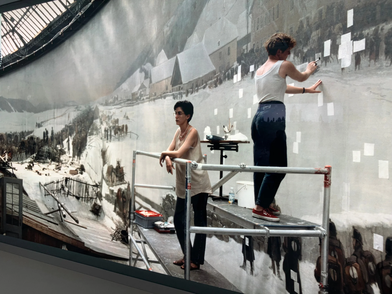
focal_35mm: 28
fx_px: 317
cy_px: 147
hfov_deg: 63.4
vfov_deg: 49.8
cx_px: 196
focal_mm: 3.99
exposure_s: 1/112
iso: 20
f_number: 1.8
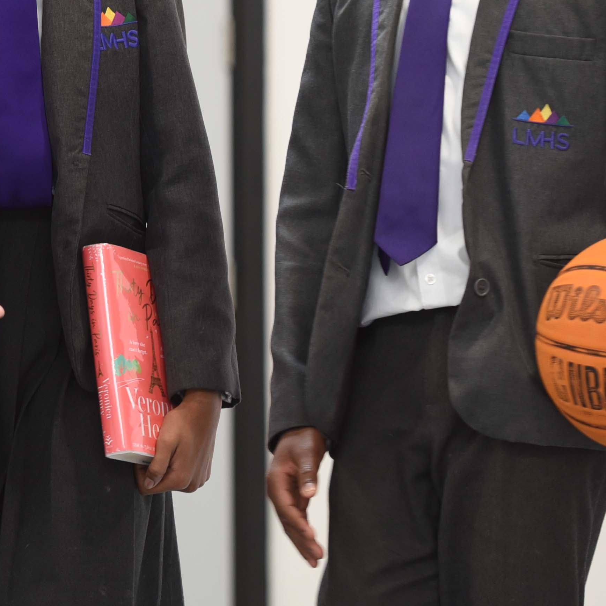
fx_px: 6774
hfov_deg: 5.1
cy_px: 57
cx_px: -53
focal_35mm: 342
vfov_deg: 5.1
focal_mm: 116
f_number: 3.5
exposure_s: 1/80
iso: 640
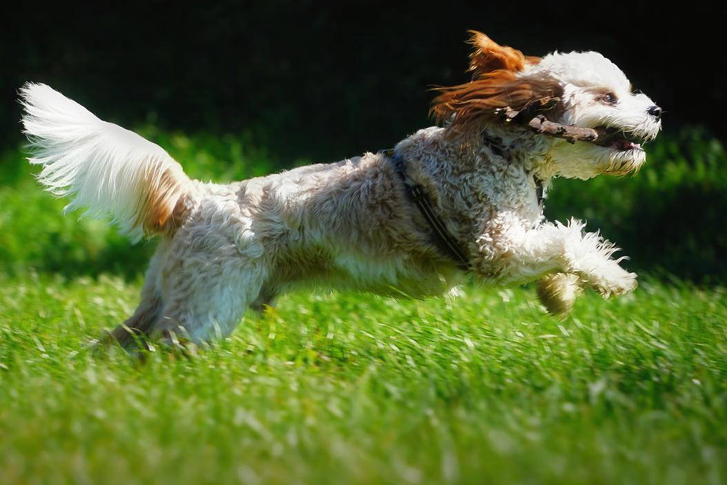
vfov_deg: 8.3
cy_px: 242
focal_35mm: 166
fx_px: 3353
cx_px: 364
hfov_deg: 12.4
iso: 250
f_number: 5.6
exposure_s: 1/500
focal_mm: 166
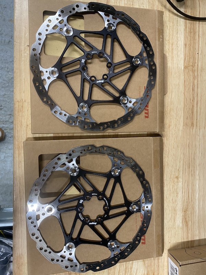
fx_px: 206
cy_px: 138
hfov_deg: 53.1
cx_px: 103
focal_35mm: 26
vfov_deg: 67.3
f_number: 1.8
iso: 200
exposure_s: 1/50
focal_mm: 4.25
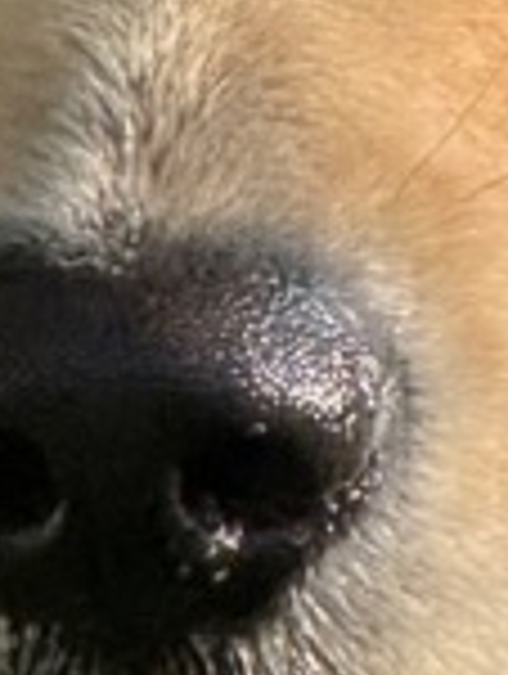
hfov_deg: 1.6
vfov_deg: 2.1
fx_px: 18712
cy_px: 1364
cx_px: 665
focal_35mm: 959
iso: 64
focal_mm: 15.66
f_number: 2.8
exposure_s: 1/250
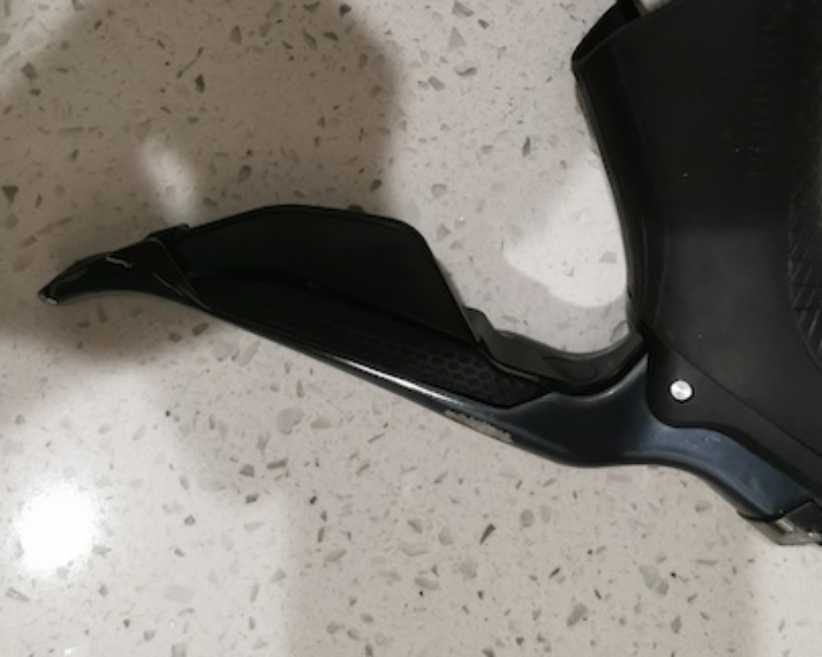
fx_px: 1265
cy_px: -122
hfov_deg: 35.7
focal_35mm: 52
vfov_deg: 26.1
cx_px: 526
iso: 320
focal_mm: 5.56
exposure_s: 1/50
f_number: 1.6
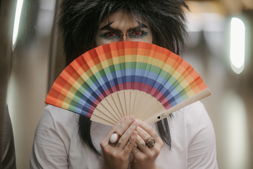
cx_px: 126
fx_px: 794
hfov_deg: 18.1
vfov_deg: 12.1
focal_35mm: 113
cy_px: 84
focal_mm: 75
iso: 640
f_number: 1.2
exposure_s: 1/160
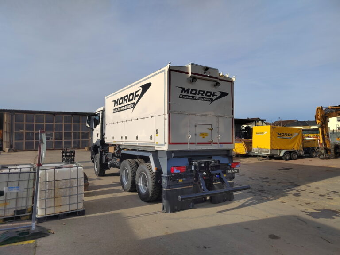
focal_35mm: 23
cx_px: 170
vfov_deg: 58.9
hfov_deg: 73.9
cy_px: 128
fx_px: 226
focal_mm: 5.52
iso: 233
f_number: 1.9
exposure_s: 1/2118
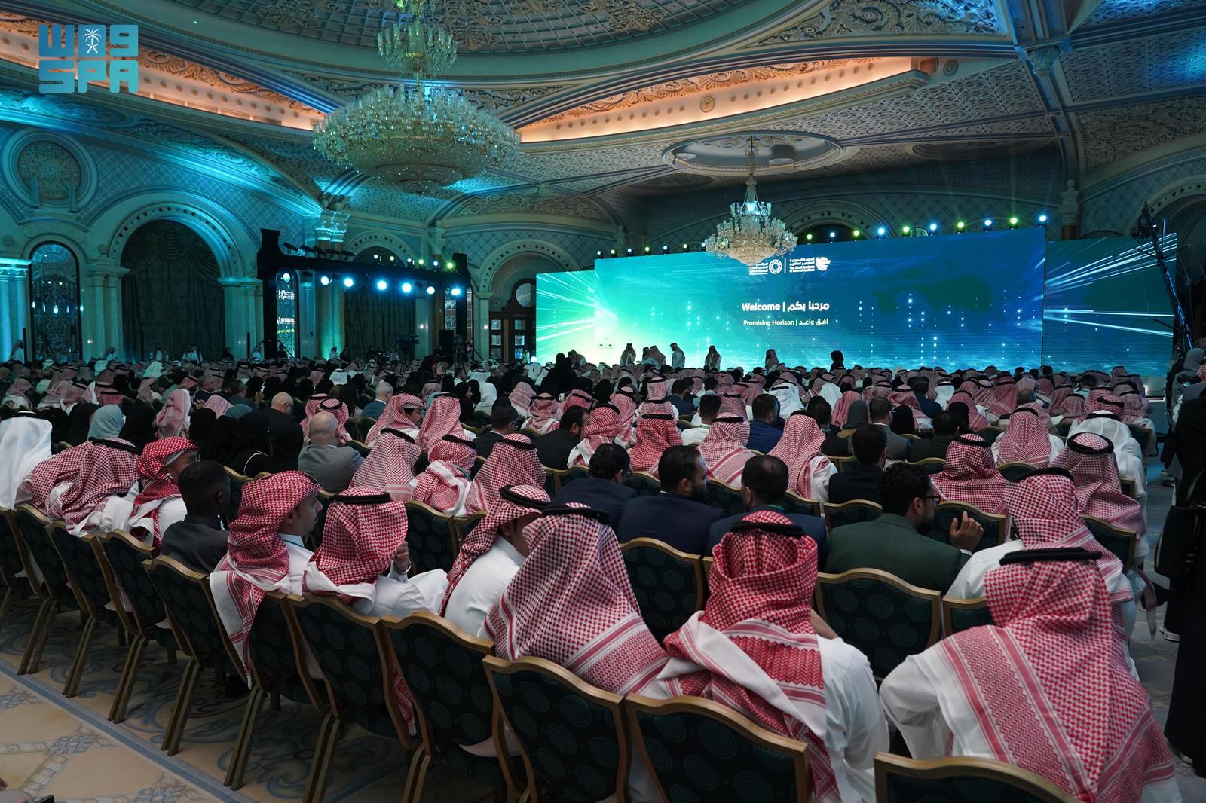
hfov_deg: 73.8
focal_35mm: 24
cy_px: 402
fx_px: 804
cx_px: 603
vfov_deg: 53.1
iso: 3200
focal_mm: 24
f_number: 5
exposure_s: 1/125
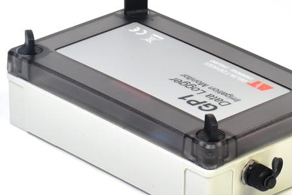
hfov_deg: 18.5
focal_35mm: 111
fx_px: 898
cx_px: 174
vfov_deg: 12.4
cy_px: 105
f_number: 13
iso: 200
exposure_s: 1/200
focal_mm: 55
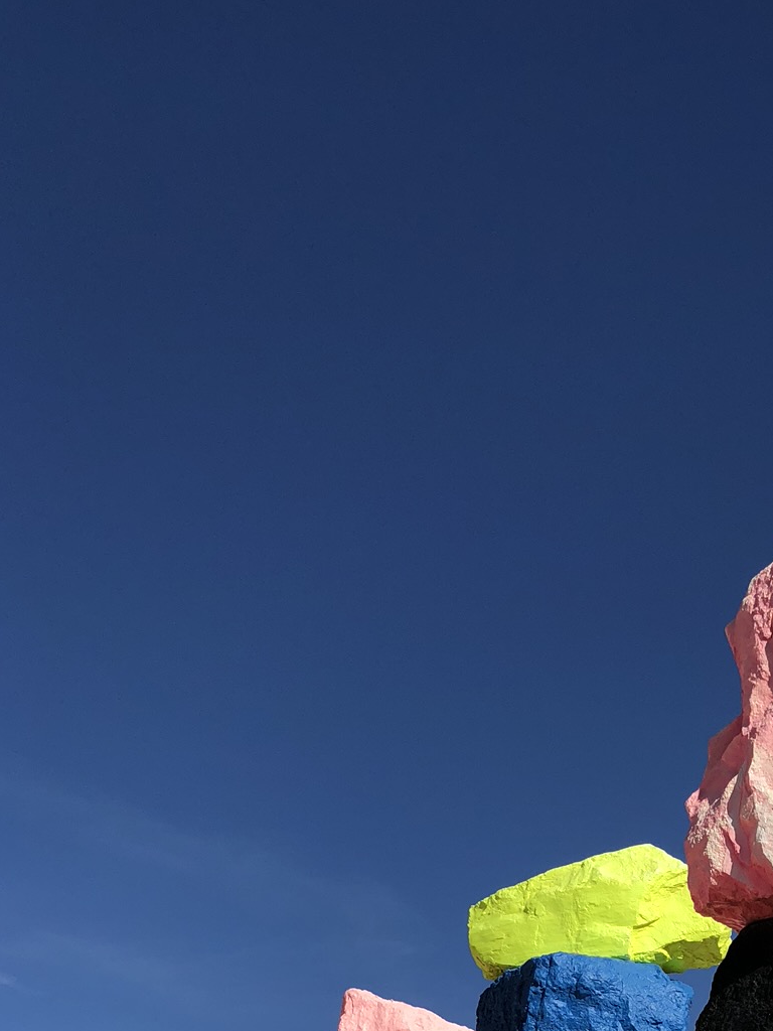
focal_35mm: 56
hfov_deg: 25.2
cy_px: 998
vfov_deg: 32.0
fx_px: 1667
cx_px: 724
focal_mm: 4
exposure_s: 1/3745
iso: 20
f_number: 1.8
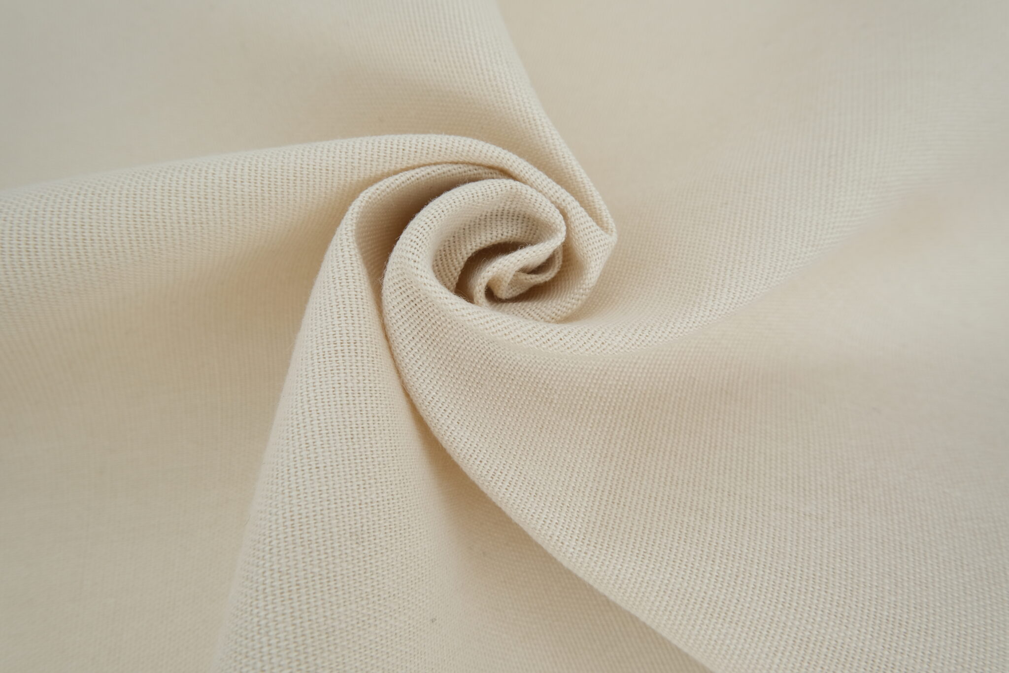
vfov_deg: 55.1
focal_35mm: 23
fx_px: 645
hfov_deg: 76.1
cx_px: 504
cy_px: 336
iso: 500
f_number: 10
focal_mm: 15
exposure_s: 1/125
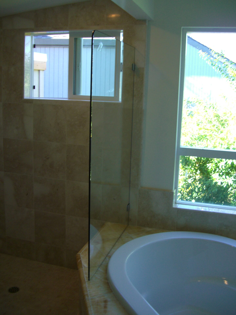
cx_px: 118
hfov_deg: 37.7
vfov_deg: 49.0
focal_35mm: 38
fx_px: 345
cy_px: 158
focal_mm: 7.9
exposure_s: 1/60
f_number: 2.8
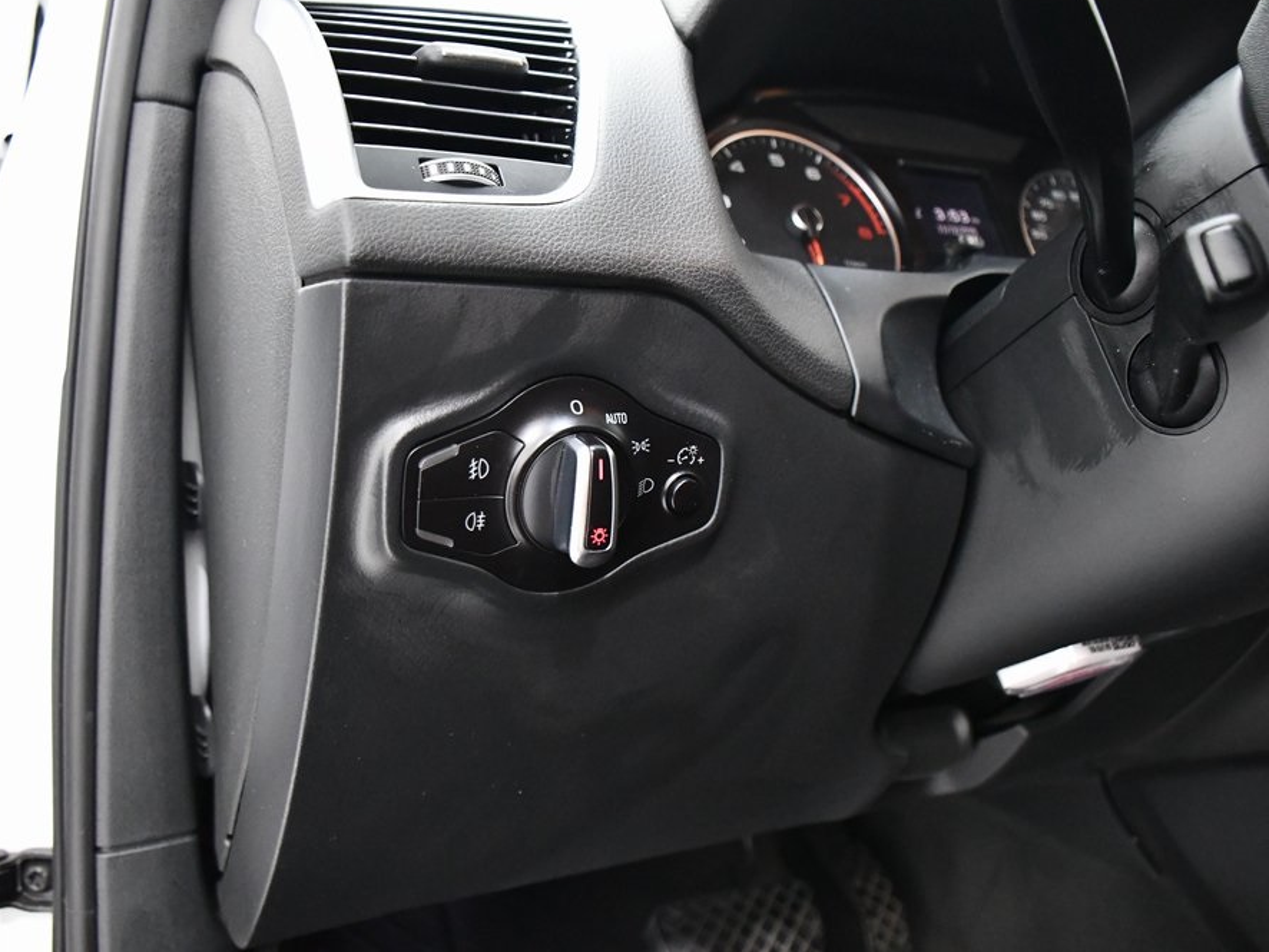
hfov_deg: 59.9
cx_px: 582
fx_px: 1100
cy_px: 467
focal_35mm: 30
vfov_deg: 46.8
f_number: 3.5
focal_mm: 18
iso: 6400
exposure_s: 1/60
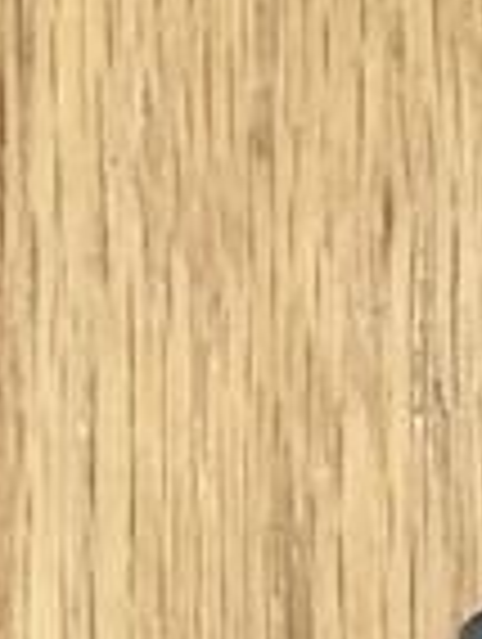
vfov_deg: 10.5
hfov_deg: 8.4
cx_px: 1131
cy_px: 1508
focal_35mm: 163
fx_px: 3017
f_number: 2.2
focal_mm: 4.15
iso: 160
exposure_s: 1/30
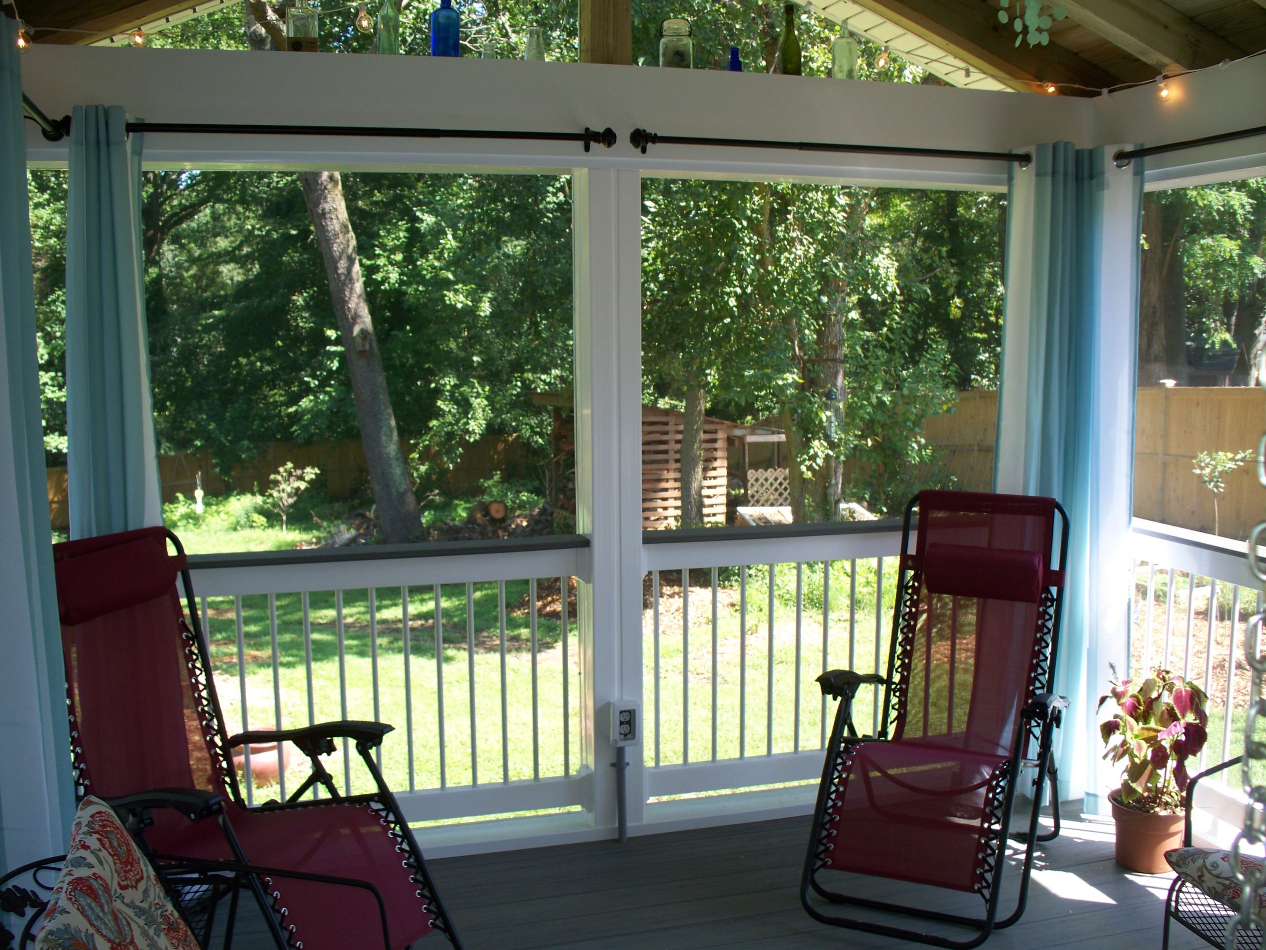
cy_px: 475
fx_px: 1317
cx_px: 633
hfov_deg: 51.4
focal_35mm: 36
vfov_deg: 39.7
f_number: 2.8
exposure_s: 1/60
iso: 64
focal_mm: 7.54
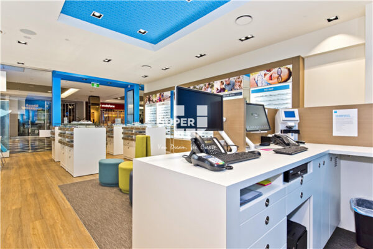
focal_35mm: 19
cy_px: 124
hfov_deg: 86.9
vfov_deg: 64.6
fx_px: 197
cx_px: 186
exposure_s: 1/60
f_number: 7.1
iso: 110
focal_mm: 19
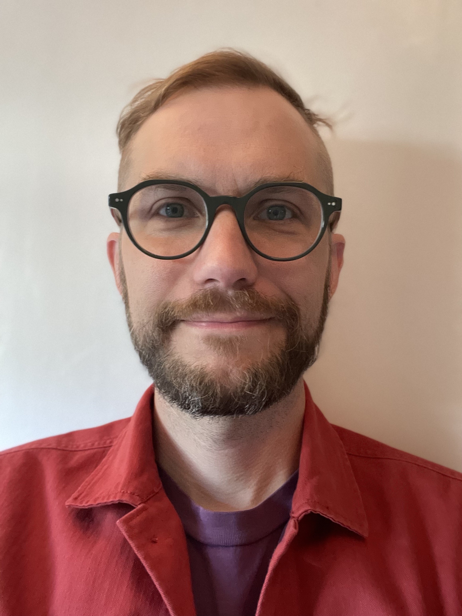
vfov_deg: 60.0
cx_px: 231
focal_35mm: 30
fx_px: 534
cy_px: 308
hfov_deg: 46.8
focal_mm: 2.71
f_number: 2.2
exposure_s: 1/30
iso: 500
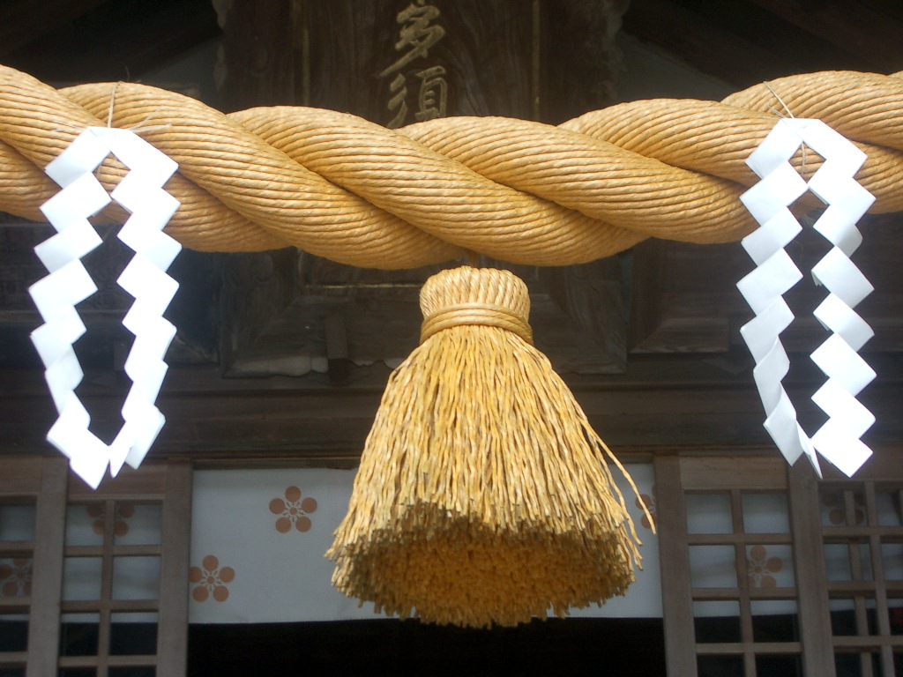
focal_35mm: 88
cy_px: 338
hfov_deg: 22.3
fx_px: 2296
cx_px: 452
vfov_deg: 16.8
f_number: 4.4
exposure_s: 1/50
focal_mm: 14.6
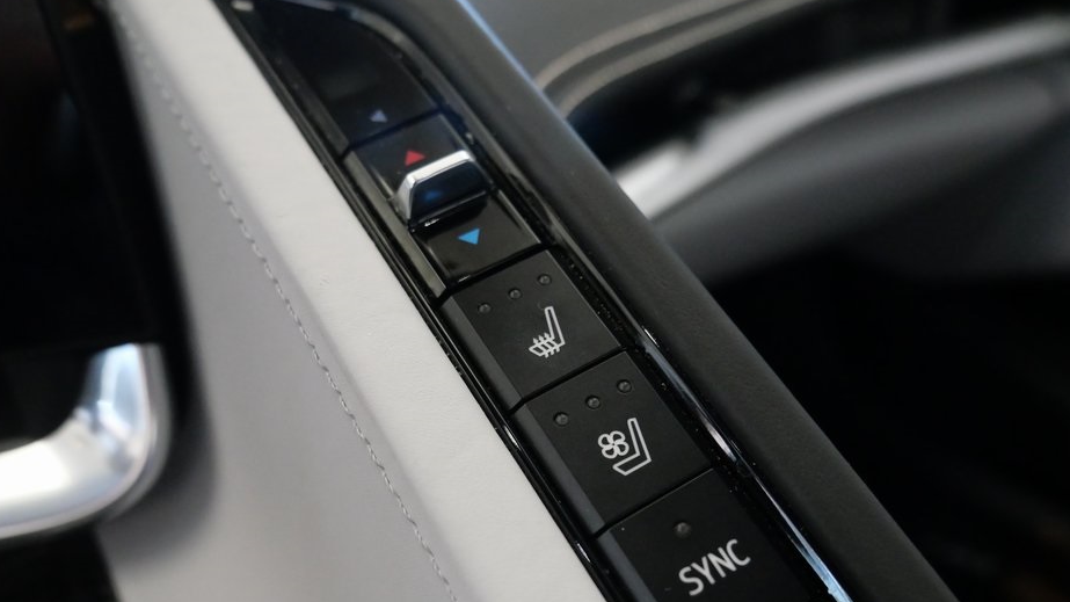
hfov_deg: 66.0
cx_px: 561
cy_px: 411
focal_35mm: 29
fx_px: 823
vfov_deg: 39.6
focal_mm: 12
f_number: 3.5
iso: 3200
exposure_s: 1/60
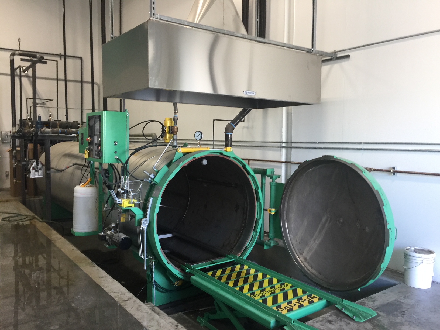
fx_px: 369
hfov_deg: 61.7
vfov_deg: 48.2
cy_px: 165
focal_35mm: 29
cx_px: 220
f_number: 2.2
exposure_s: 1/30
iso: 50
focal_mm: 4.15
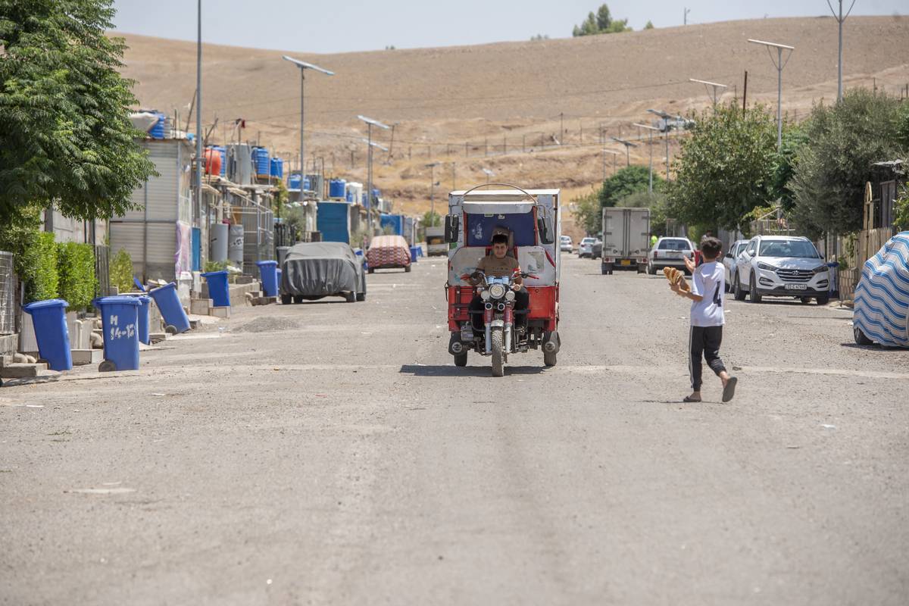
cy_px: 303
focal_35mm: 160
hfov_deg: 12.8
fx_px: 4040
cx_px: 454
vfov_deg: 8.6
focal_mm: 160
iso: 400
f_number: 5.6
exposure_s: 1/1600
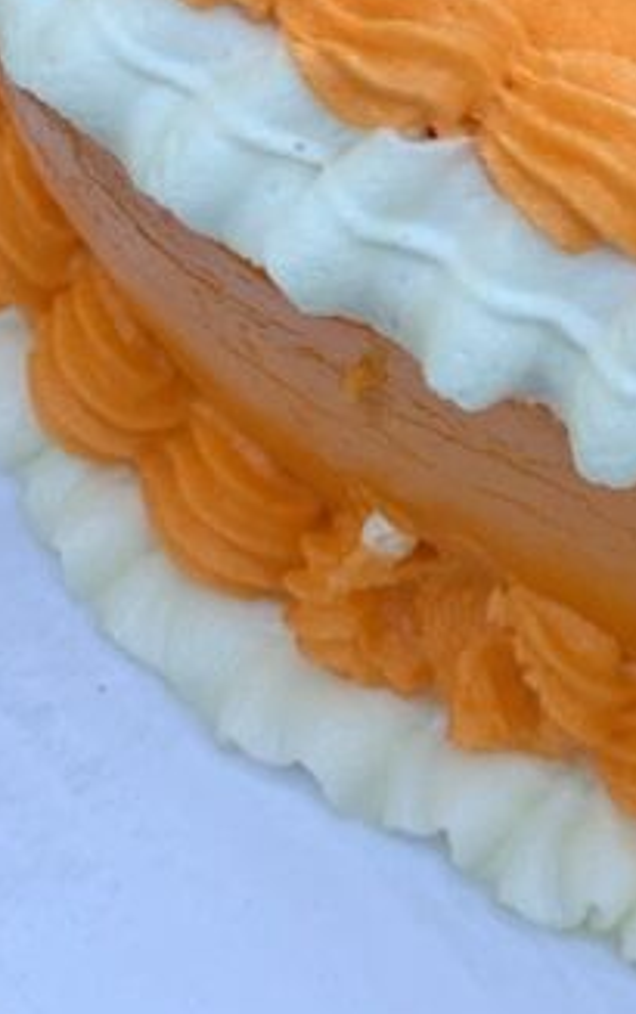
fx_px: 3874
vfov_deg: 14.7
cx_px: 1305
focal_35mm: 140
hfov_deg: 8.8
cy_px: 54
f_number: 1.8
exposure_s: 1/208
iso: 25
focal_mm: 4.25
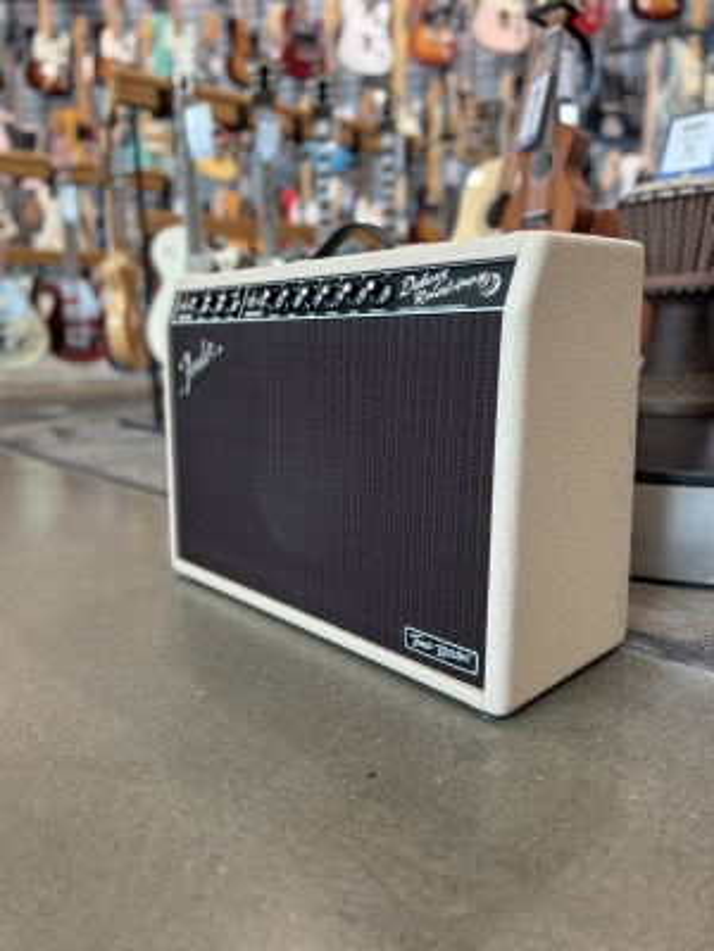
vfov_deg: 67.3
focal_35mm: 26
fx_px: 715
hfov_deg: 53.1
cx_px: 357
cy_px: 476
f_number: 1.5
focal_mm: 5.7
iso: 125
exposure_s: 1/120
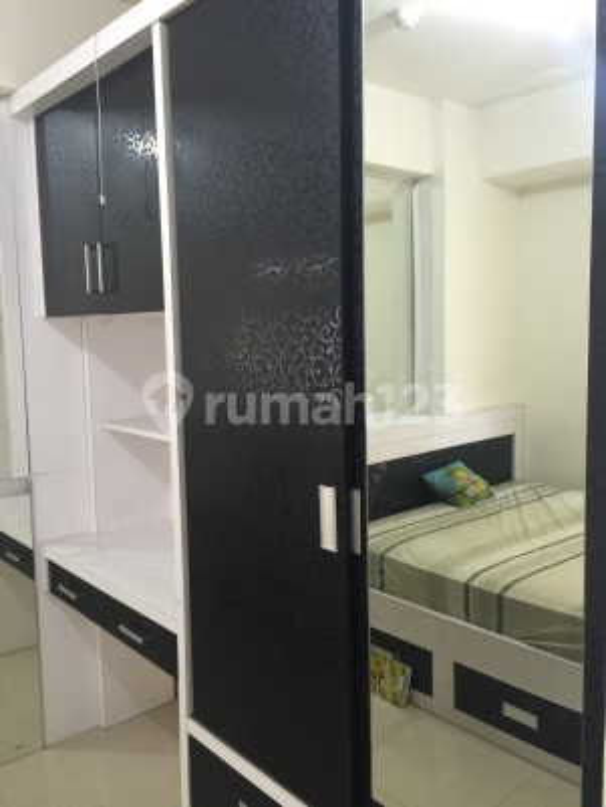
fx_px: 677
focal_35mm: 29
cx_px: 303
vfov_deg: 61.6
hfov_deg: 48.3
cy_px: 404
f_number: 2.2
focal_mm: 4.15
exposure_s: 1/15
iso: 80
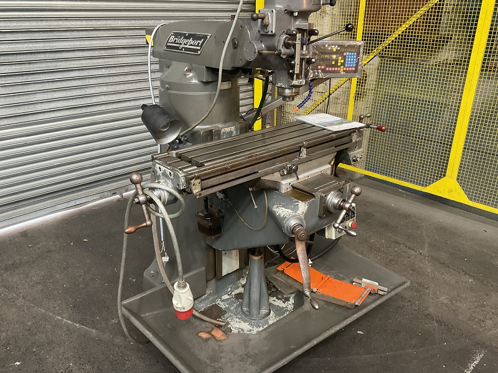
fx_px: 417
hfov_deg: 61.7
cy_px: 186
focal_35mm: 29
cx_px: 249
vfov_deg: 48.2
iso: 125
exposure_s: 1/50
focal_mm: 3
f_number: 1.8
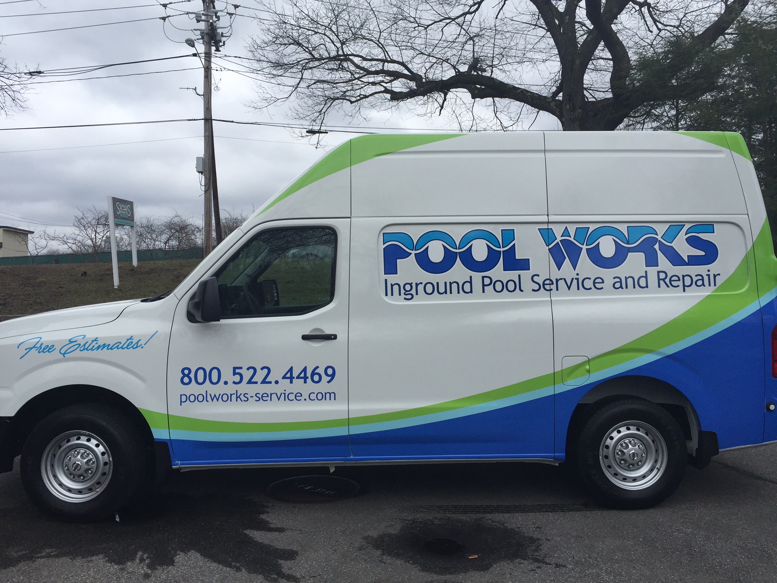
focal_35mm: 29
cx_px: 388
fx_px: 651
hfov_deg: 61.7
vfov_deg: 48.2
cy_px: 292
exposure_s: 1/1721
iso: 32
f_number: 2.2
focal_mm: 4.15
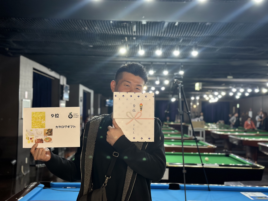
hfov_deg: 39.7
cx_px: 134
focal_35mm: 48
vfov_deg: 30.3
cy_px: 100
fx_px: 372
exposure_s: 1/50
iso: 200
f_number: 1.78
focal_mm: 6.86
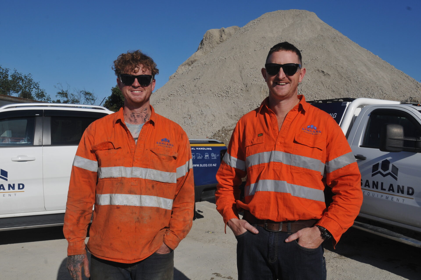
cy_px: 140
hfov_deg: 53.2
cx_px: 210
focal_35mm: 36
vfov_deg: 36.8
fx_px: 420
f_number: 11
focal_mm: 24
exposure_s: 1/500
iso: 200
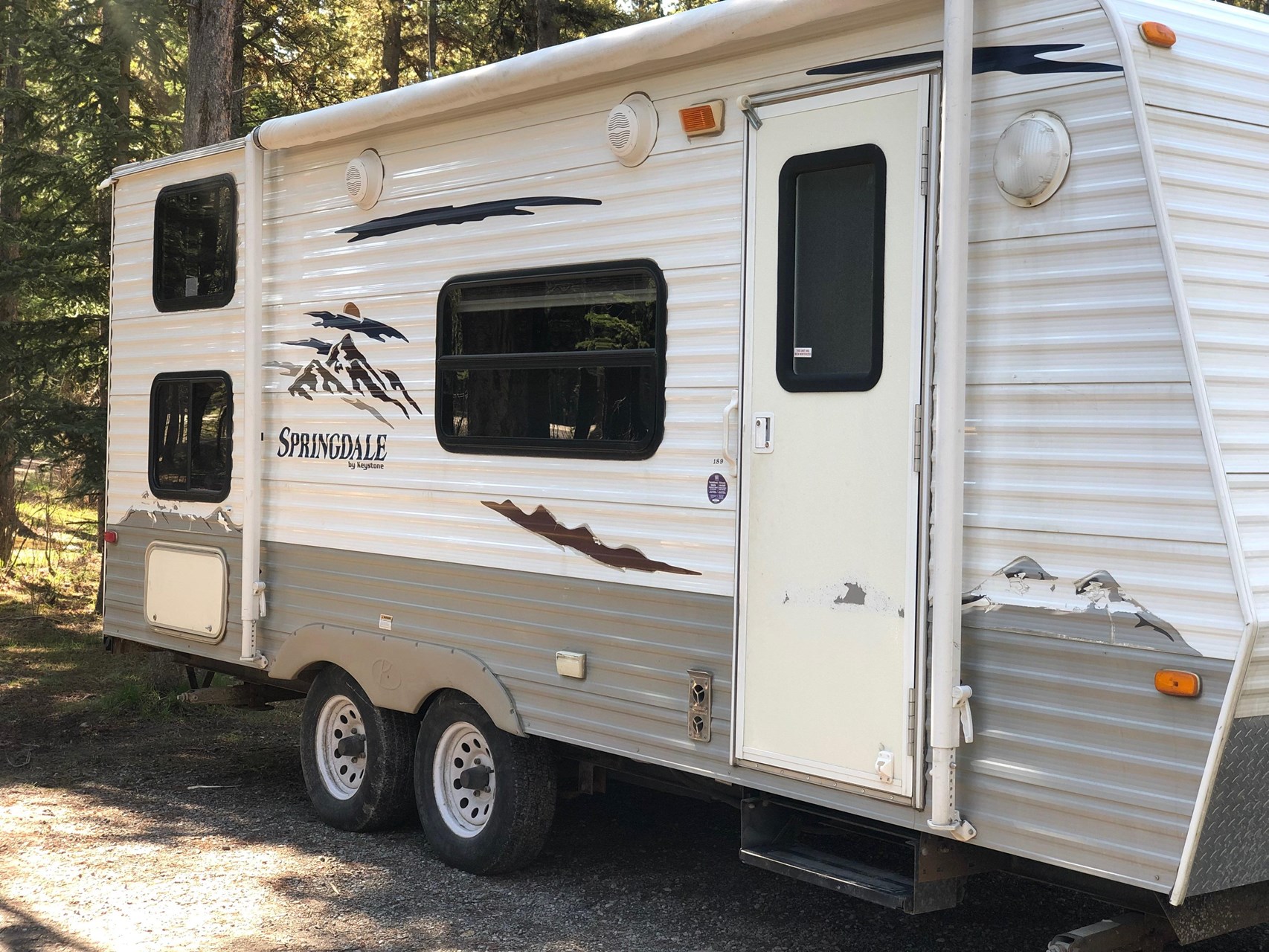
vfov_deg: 28.0
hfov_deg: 36.8
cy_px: 476
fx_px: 1907
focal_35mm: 52
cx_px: 634
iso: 25
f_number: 2.4
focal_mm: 6
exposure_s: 1/120
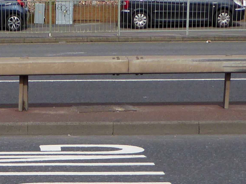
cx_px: 2
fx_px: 881
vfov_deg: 11.8
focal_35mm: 124
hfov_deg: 15.6
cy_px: 197
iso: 100
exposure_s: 1/1000
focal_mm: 5
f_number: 3.5
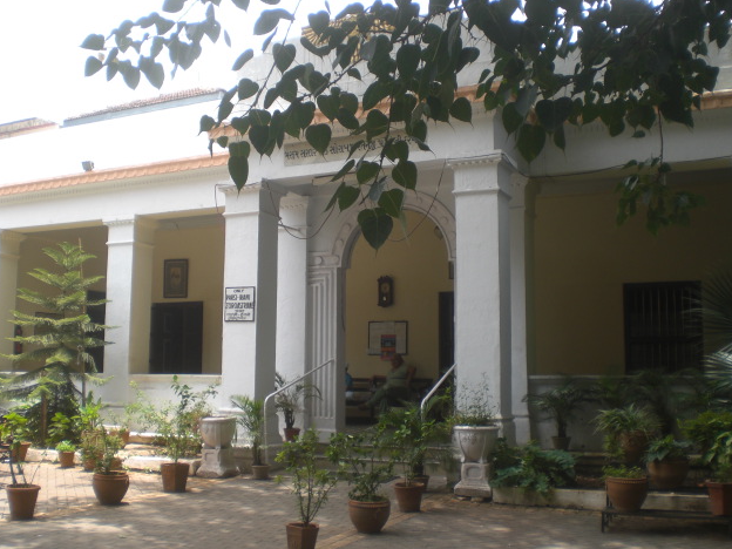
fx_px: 825
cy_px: 278
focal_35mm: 39
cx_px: 358
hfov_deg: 47.9
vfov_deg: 36.8
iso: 50
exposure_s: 1/250
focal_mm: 6.3
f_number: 3.1
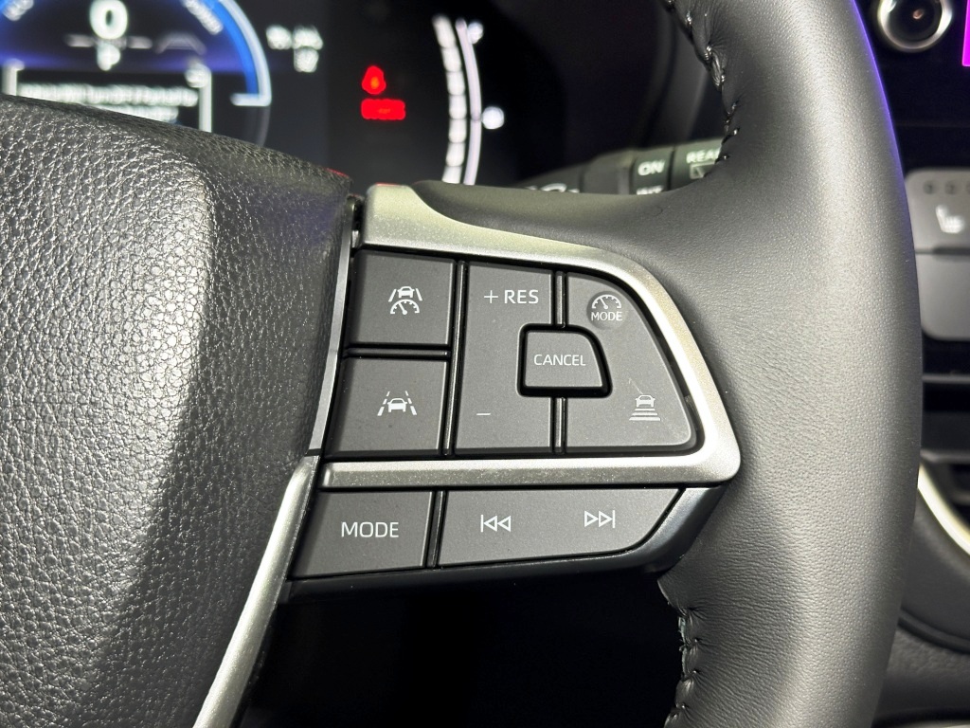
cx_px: 485
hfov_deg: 39.7
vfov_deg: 30.3
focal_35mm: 48
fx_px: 1345
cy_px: 364
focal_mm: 6.86
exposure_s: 1/40
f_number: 1.78
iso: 250
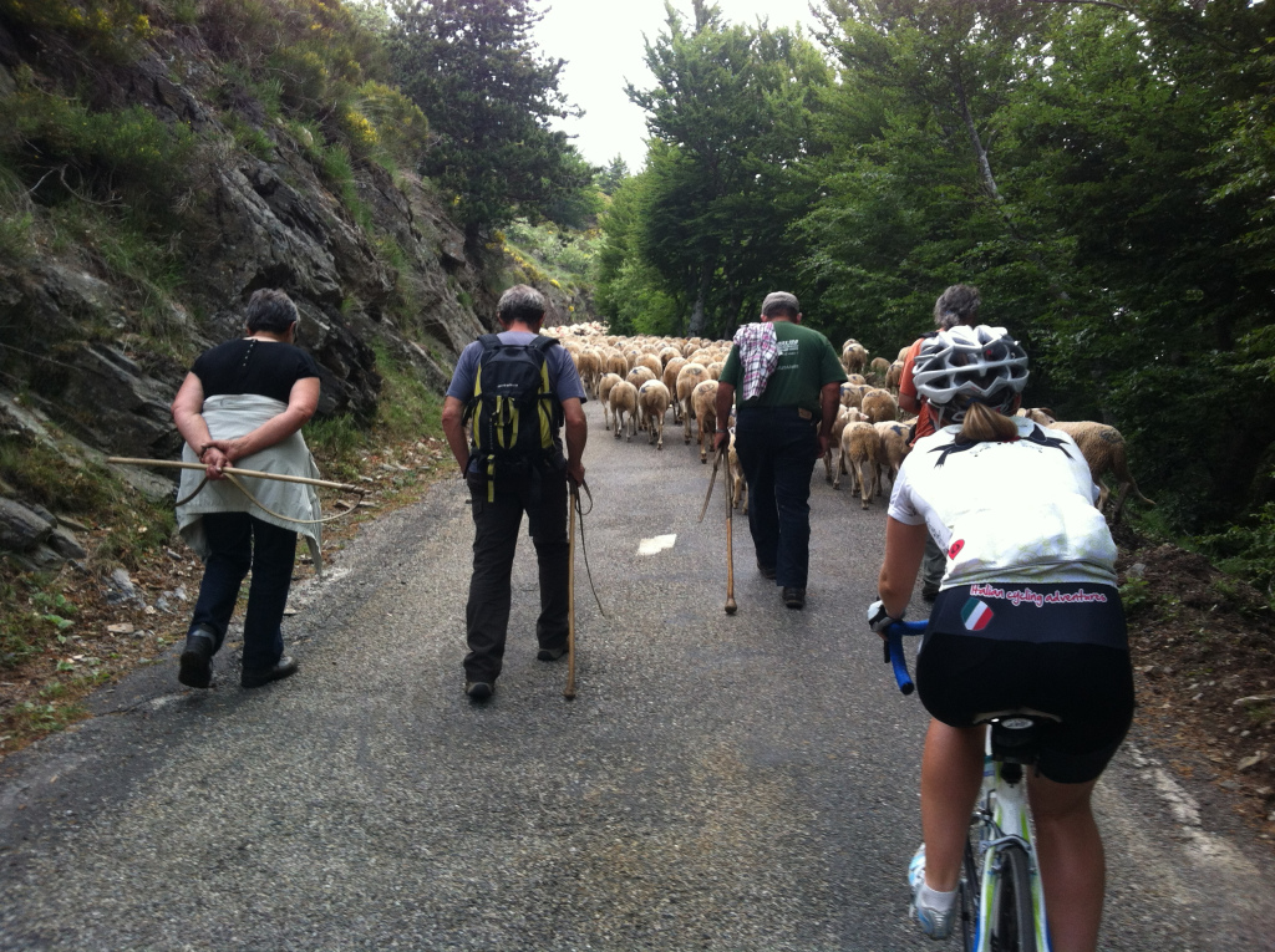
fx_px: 1287
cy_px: 476
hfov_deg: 52.7
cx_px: 638
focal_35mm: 35
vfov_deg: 40.6
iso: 80
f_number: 2.8
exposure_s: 1/272
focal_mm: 3.85
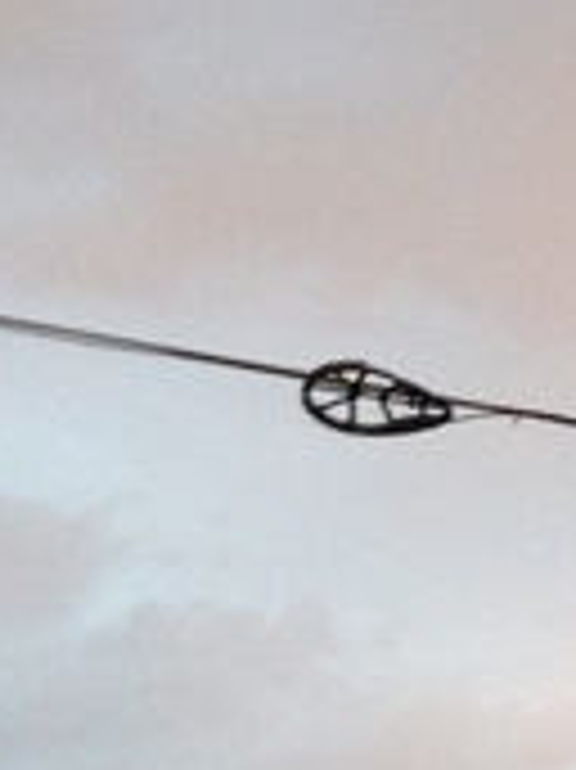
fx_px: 4843
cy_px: 340
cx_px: 1562
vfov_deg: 9.1
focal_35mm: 218
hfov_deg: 6.4
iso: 80
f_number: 2.4
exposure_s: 1/40
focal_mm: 4.28
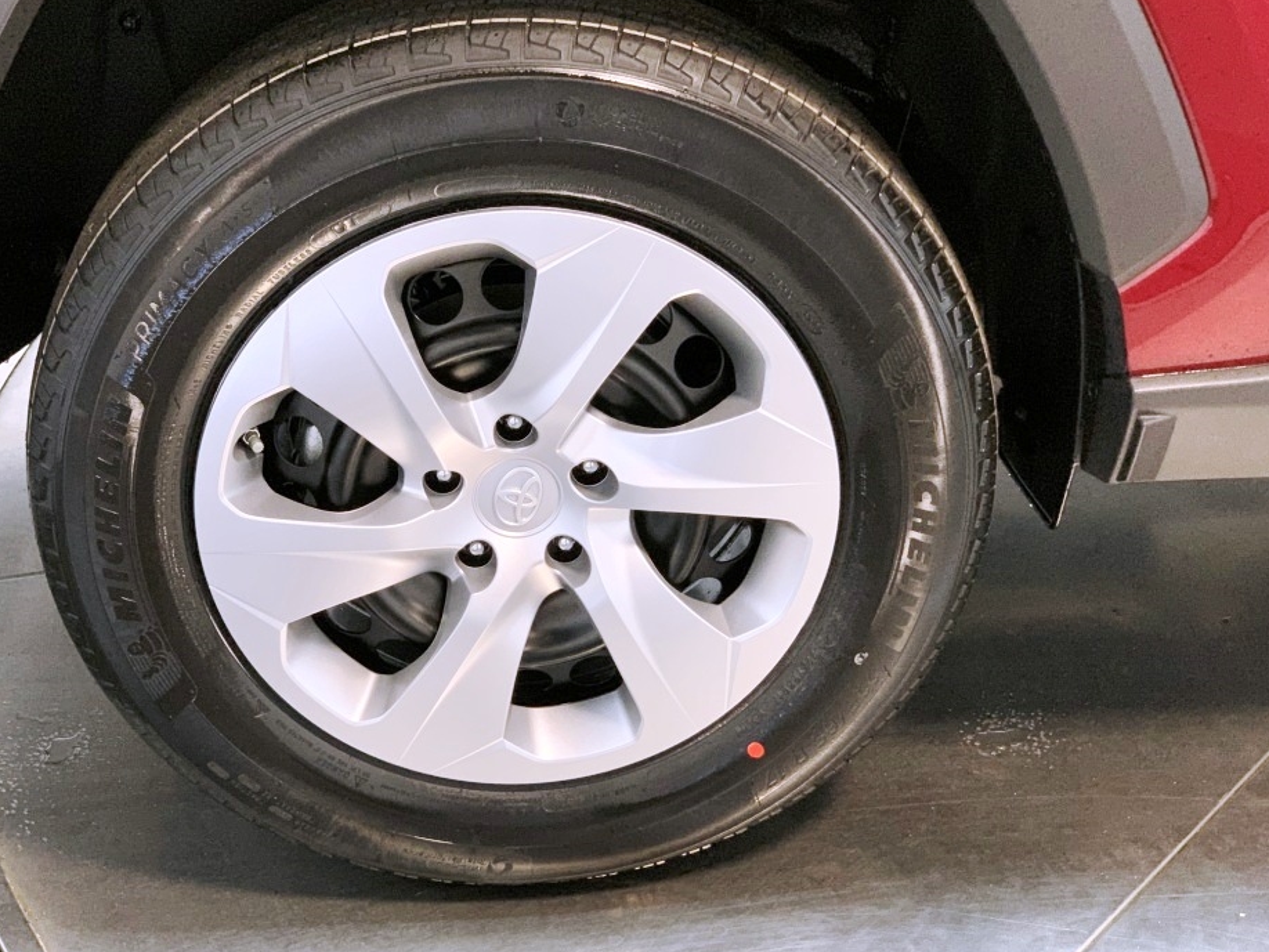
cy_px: 479
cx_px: 570
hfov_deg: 33.2
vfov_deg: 25.2
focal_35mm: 58
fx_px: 2127
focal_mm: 6
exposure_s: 1/30
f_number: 2.4
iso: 640
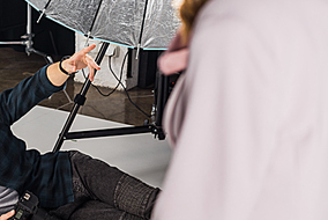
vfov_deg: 15.5
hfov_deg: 22.6
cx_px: 45
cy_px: 174
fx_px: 803
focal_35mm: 88
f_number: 4.5
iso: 160
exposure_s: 1/200
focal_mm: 50
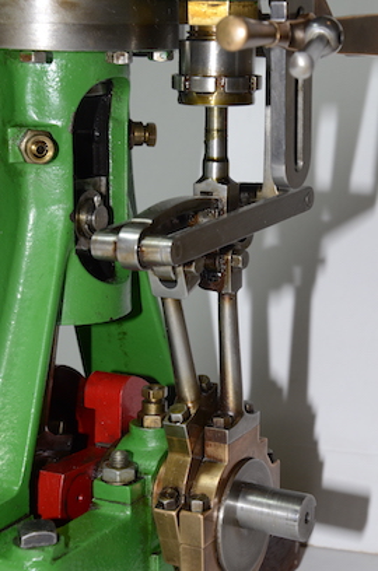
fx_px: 1472
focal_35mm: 93
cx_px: 189
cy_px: 286
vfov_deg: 22.0
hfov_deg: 14.6
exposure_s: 1/60
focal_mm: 62
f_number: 13
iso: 800
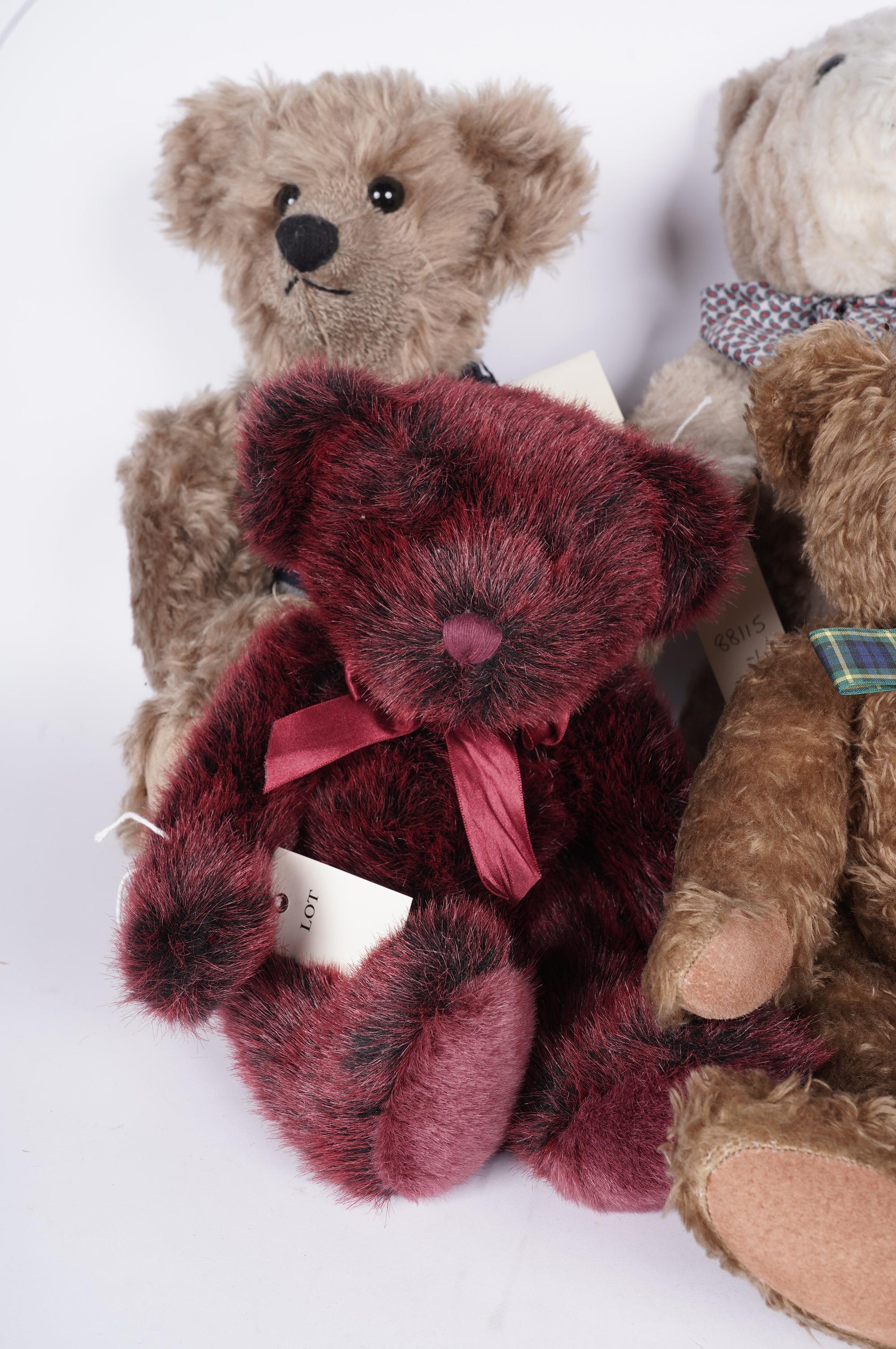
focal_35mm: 35
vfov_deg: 54.5
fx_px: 1309
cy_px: 674
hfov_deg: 37.8
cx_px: 448
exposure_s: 1/160
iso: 100
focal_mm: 35
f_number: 11
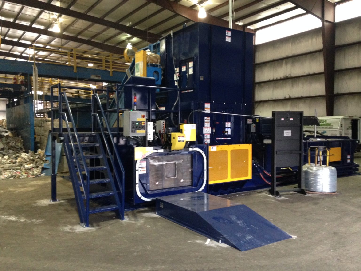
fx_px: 344
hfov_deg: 55.4
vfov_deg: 42.9
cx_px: 180
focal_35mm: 33
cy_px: 136
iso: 400
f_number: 2.4
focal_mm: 4.12
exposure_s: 1/15
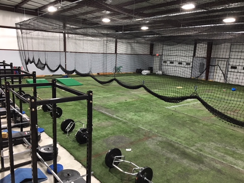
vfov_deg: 48.2
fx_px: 204
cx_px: 122
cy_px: 92
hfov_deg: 61.7
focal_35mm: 29
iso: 100
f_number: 2.2
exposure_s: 1/15
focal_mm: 4.15
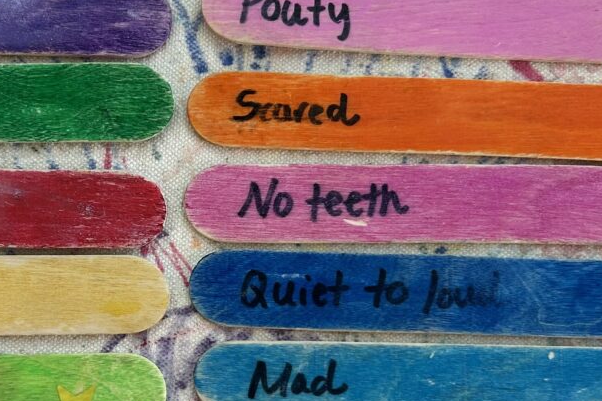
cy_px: 318
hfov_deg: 28.9
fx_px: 1153
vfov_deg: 19.5
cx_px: 163
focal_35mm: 69
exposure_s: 1/60
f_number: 1.5
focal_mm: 5.7
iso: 64
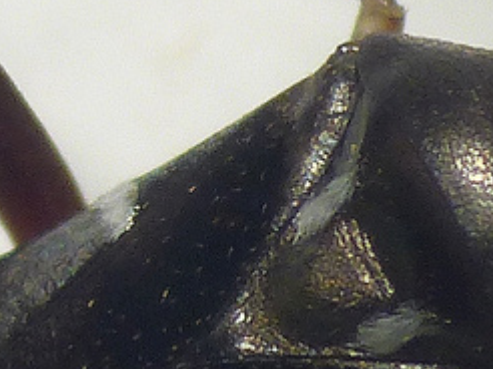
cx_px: 44
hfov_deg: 0.4
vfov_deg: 0.3
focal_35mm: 5096
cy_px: 108
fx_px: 72506
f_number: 8
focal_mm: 108
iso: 100
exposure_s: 1/10
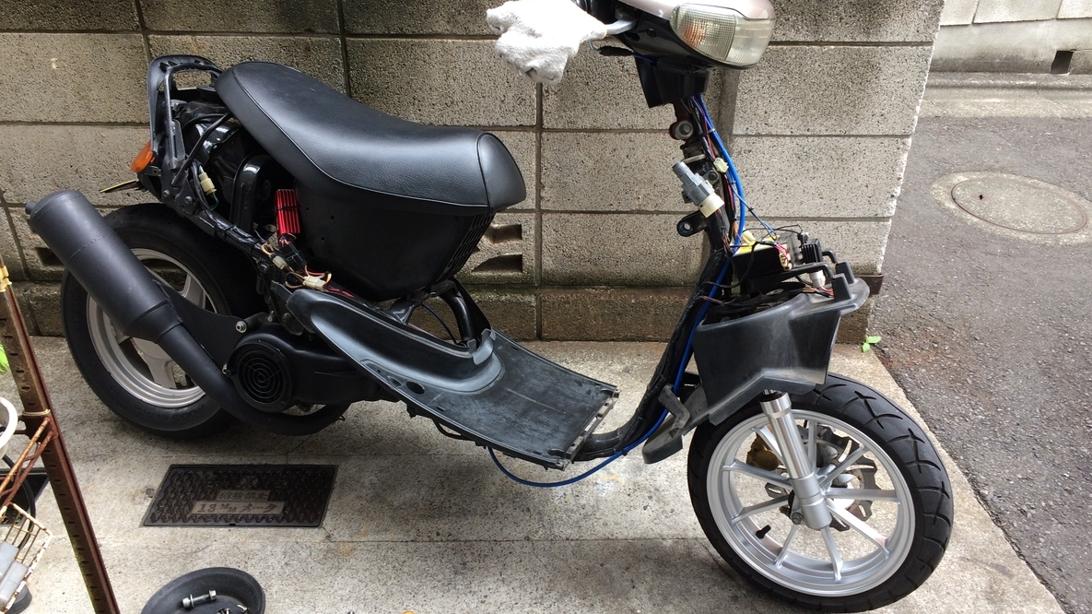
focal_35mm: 32
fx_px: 926
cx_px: 544
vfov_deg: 36.7
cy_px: 308
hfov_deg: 61.0
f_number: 2.2
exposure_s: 1/120
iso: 40
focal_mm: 4.15
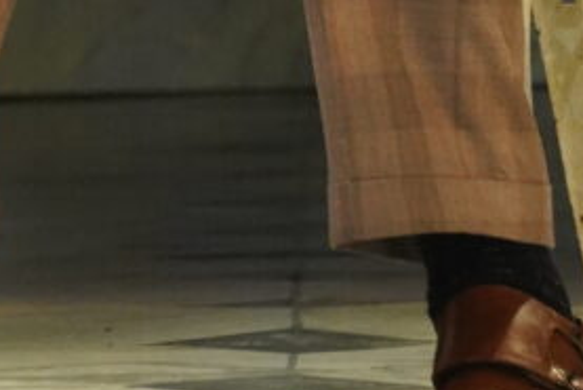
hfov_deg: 2.2
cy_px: -746
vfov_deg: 1.4
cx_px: -97
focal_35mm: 950
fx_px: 15392
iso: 6400
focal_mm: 179
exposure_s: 1/200
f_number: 8
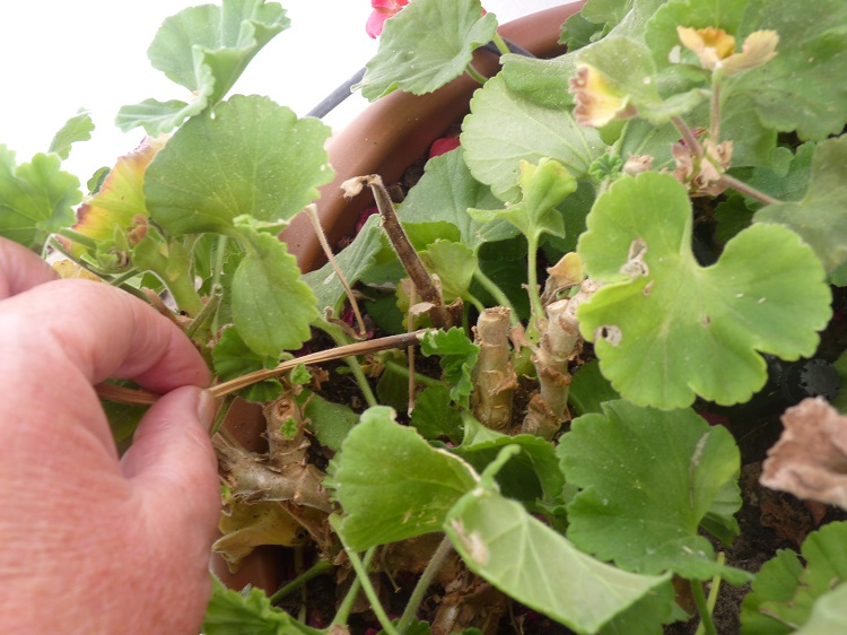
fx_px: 856
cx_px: 424
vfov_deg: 40.7
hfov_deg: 52.6
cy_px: 318
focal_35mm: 35
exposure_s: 1/40
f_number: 3
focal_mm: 6.2
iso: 80
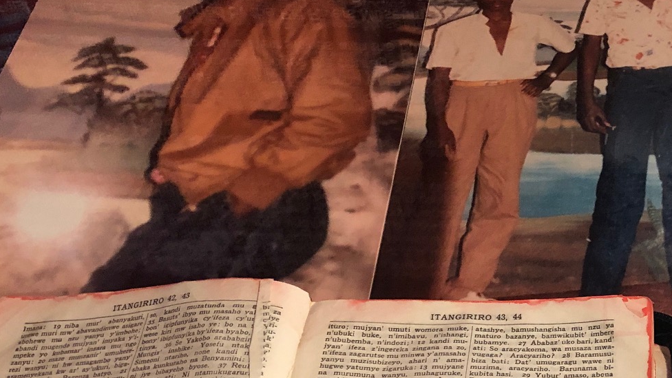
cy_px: 375
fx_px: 1123
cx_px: 671
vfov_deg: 18.6
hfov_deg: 30.9
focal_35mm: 63
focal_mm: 3.99
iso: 100
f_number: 1.8
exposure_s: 1/13
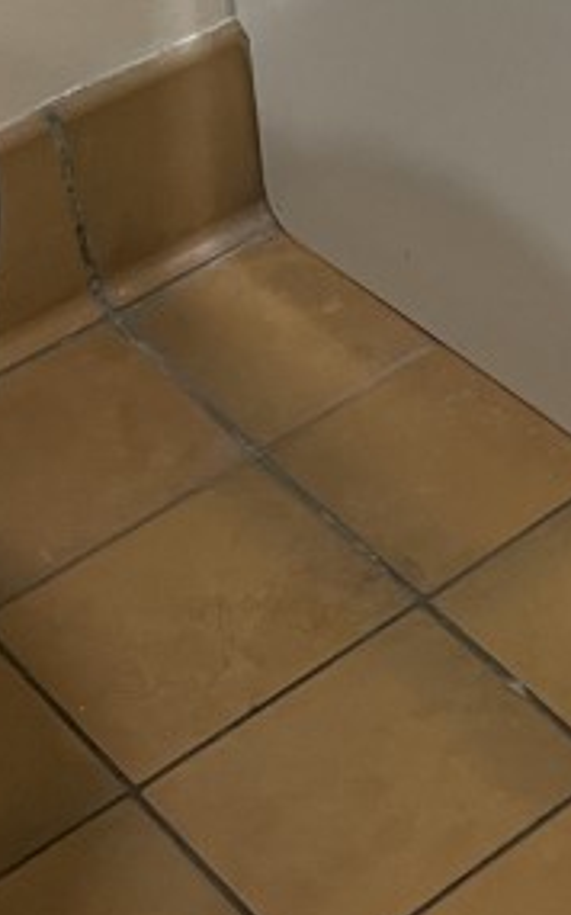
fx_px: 2890
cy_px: -392
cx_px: 1139
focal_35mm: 116
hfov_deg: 10.4
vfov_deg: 16.6
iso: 80
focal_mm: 4.2
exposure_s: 1/50
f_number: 1.6
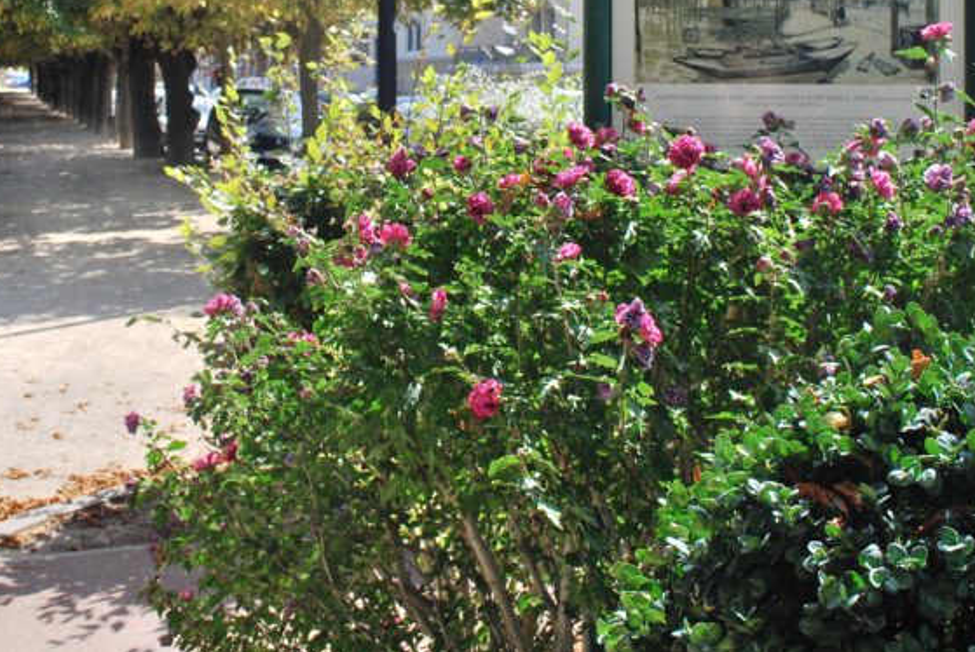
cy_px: 60
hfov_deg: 36.1
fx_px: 1491
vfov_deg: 24.0
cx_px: 394
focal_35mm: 55
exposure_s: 1/250
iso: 160
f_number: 10
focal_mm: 20
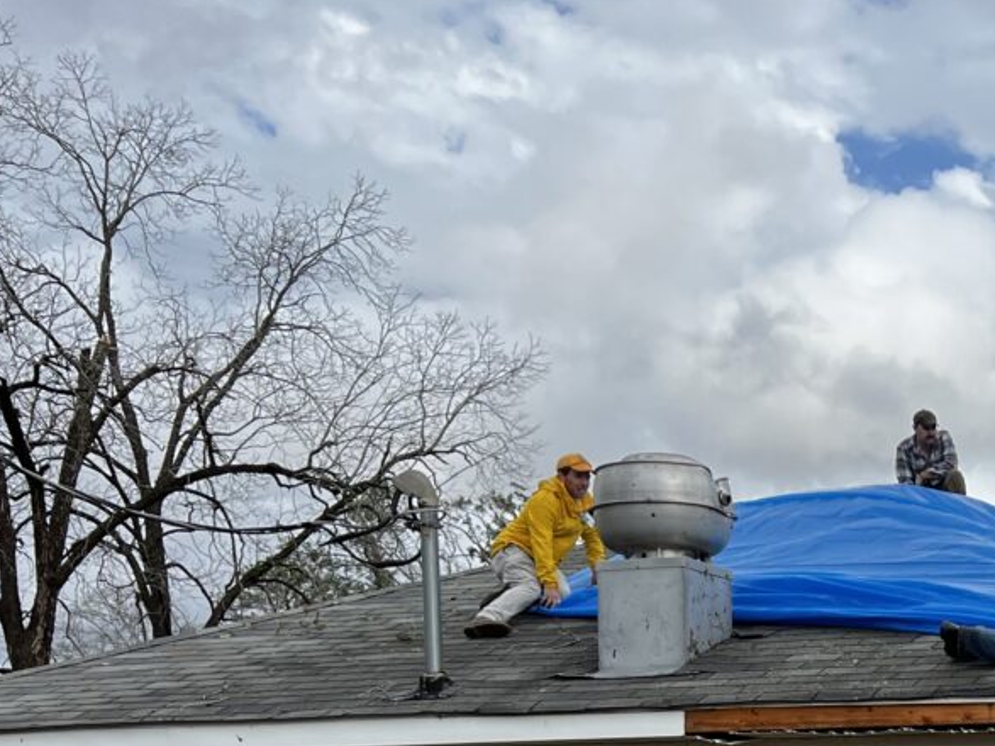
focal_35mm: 68
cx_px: 1197
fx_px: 1954
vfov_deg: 20.3
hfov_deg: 25.6
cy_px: 883
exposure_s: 1/2083
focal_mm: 5.7
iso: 50
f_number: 1.5
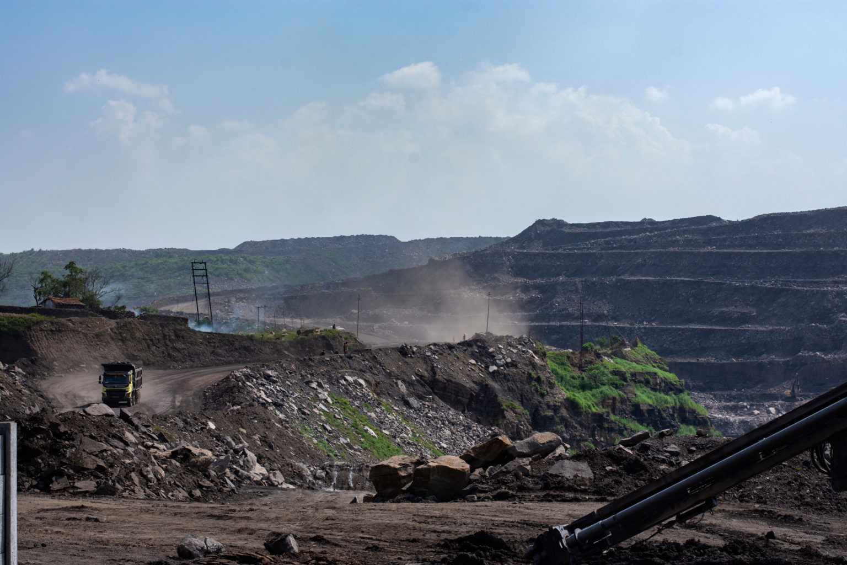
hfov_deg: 27.0
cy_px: 282
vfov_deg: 18.2
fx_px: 1764
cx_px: 424
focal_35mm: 75
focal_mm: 50
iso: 200
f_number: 8
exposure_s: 1/640
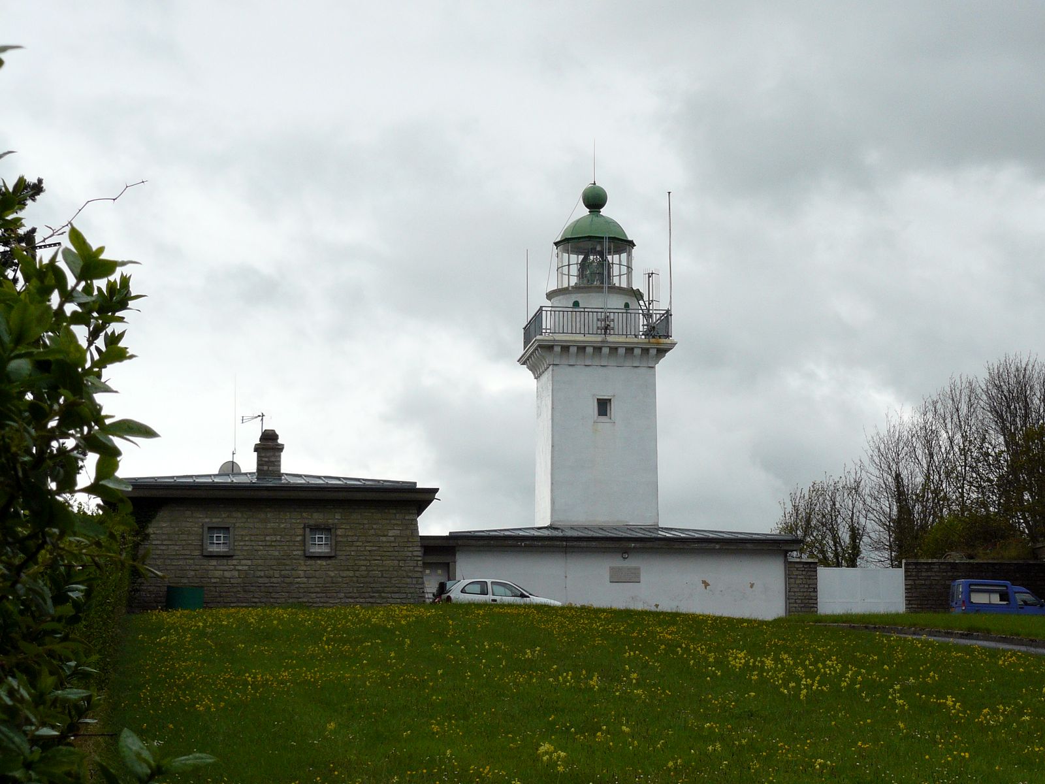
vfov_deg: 22.9
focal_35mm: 64
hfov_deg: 30.3
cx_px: 522
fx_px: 1932
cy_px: 392
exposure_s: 1/400
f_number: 5.6
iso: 100
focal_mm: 10.7
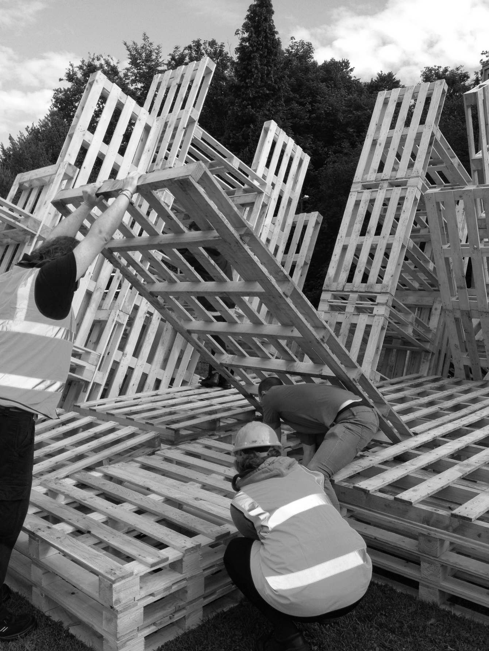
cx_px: 244
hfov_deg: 40.7
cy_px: 326
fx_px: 659
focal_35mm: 35
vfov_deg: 52.6
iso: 50
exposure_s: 1/746
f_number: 2.4
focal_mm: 4.28
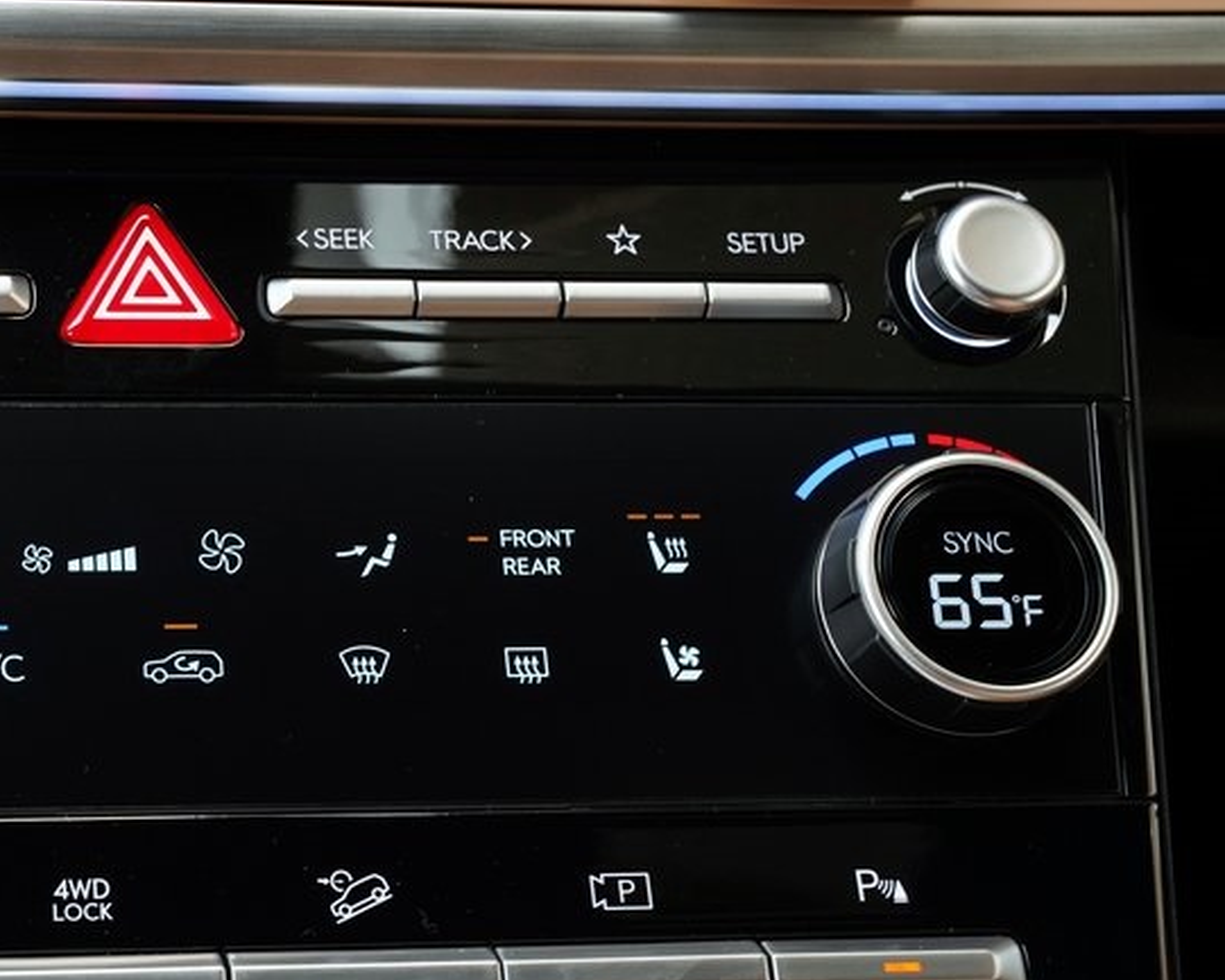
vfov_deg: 21.5
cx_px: 104
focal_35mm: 71
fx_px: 2575
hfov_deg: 25.8
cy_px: 603
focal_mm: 40
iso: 1000
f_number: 8
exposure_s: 1/40
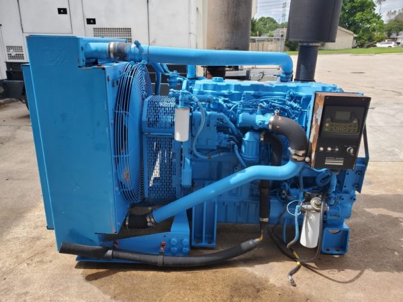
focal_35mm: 26
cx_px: 202
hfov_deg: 67.3
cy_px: 151
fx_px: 303
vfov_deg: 53.1
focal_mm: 4.3
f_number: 2.4
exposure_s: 1/423
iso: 50
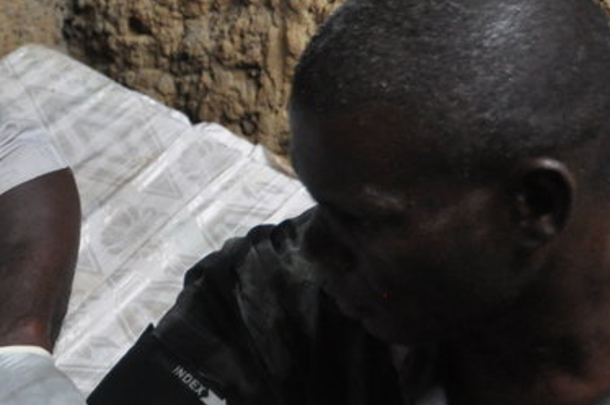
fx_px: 1945
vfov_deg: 11.9
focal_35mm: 115
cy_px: 165
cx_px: -26
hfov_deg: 17.3
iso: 1600
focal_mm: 28
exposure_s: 1/13
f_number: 4
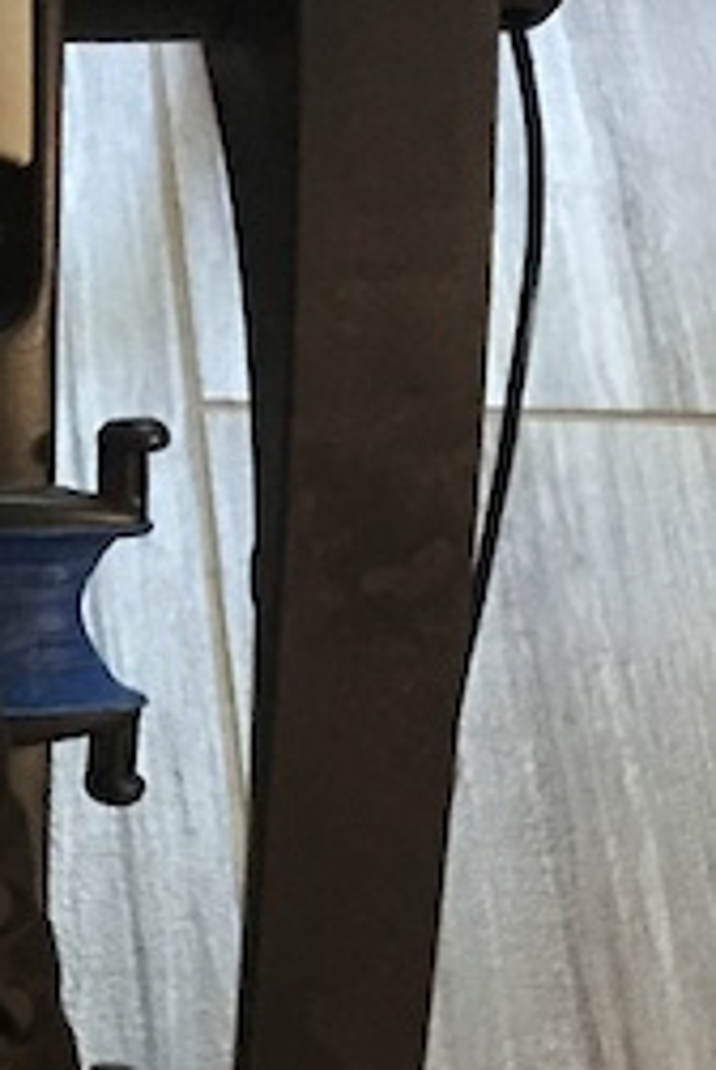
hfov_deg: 13.2
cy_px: 925
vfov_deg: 20.8
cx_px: -469
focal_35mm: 96
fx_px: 2856
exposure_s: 1/4
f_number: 2.2
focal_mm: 4.15
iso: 100
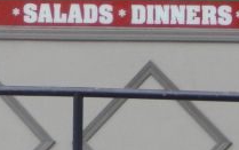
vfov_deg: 2.2
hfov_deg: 3.4
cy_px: -103
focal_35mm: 608
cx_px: -159
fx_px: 3963
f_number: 5.5
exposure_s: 1/30
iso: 250
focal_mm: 21
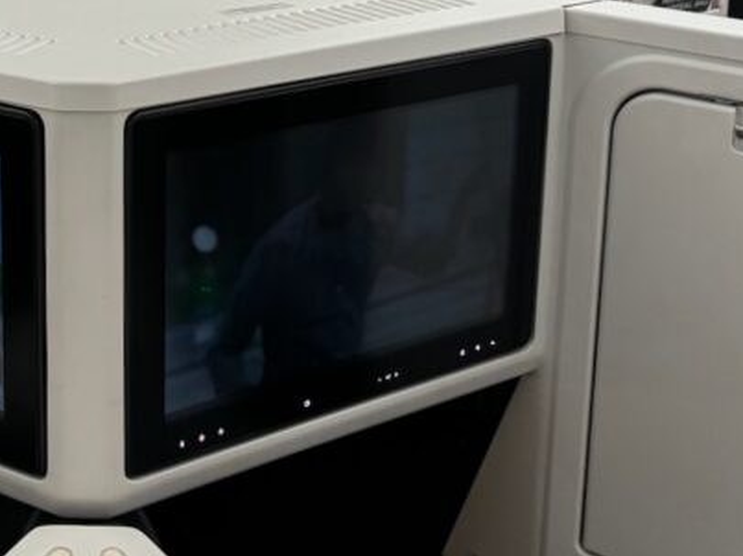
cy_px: -61
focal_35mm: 61
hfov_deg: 30.2
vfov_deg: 22.6
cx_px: 57
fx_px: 1309
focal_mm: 6.76
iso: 320
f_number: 1.78
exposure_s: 1/56
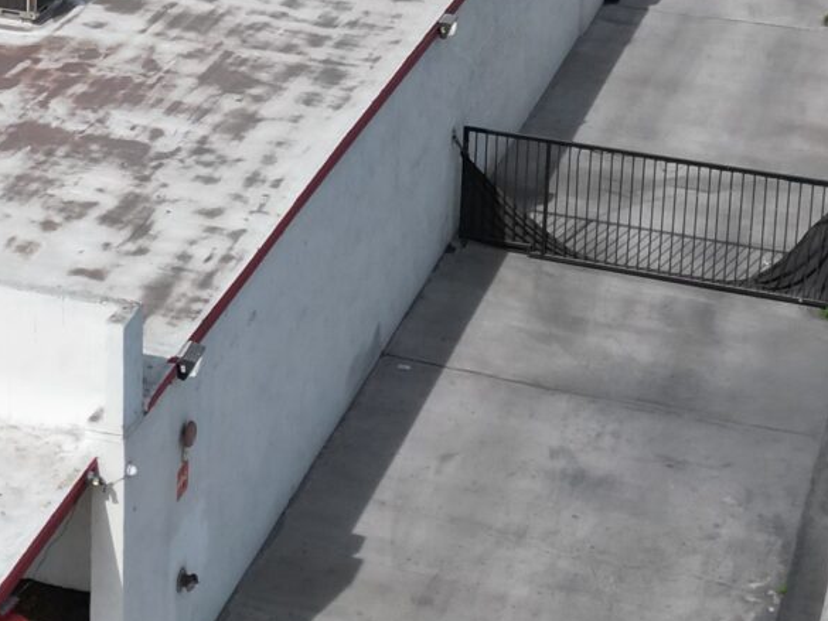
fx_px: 2512
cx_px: 108
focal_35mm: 105
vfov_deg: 13.7
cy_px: -109
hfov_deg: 18.5
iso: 140
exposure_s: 1/5000
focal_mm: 6.72
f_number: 1.7
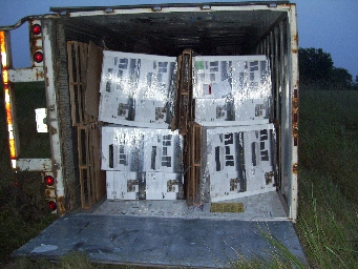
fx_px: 372
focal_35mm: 36
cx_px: 179
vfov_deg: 39.7
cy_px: 134
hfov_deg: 51.3
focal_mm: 6
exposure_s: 1/60
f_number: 2.7
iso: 200
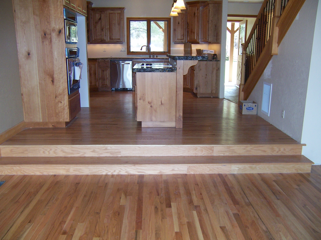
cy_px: 120
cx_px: 160
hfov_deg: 55.4
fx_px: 306
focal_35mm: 33
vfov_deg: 42.9
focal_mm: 5.5
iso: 140
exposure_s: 1/60
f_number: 2.8
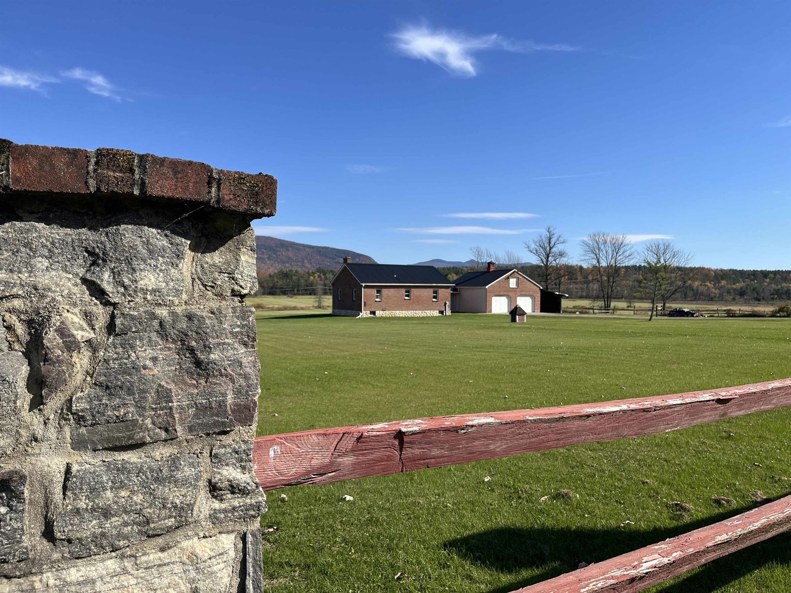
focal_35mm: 26
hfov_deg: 67.3
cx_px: 396
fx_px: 594
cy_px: 296
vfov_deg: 53.1
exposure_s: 1/3215
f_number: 1.6
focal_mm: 5.1
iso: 50
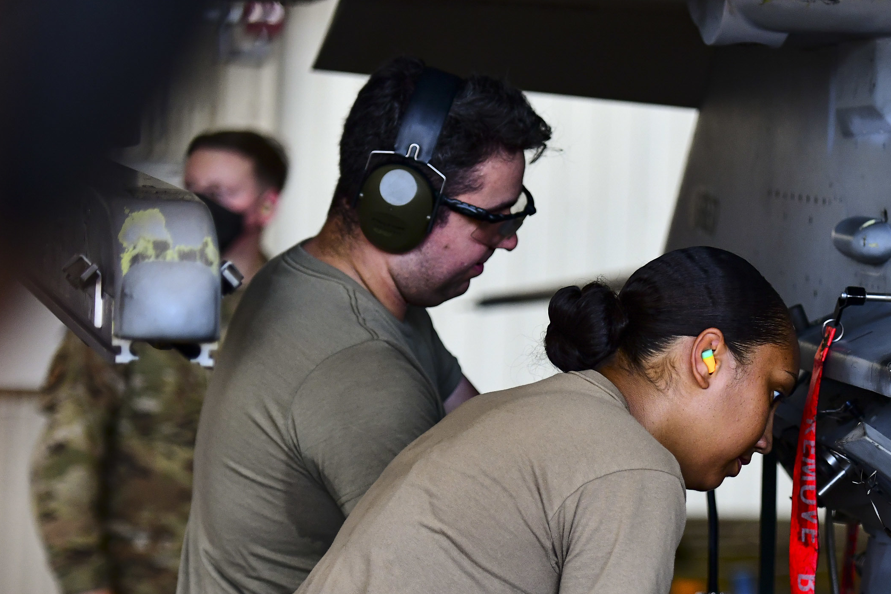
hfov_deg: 10.2
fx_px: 4975
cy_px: 501
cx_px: 702
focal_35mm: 201
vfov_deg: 6.8
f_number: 2.8
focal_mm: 102
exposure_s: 1/1250
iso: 1250
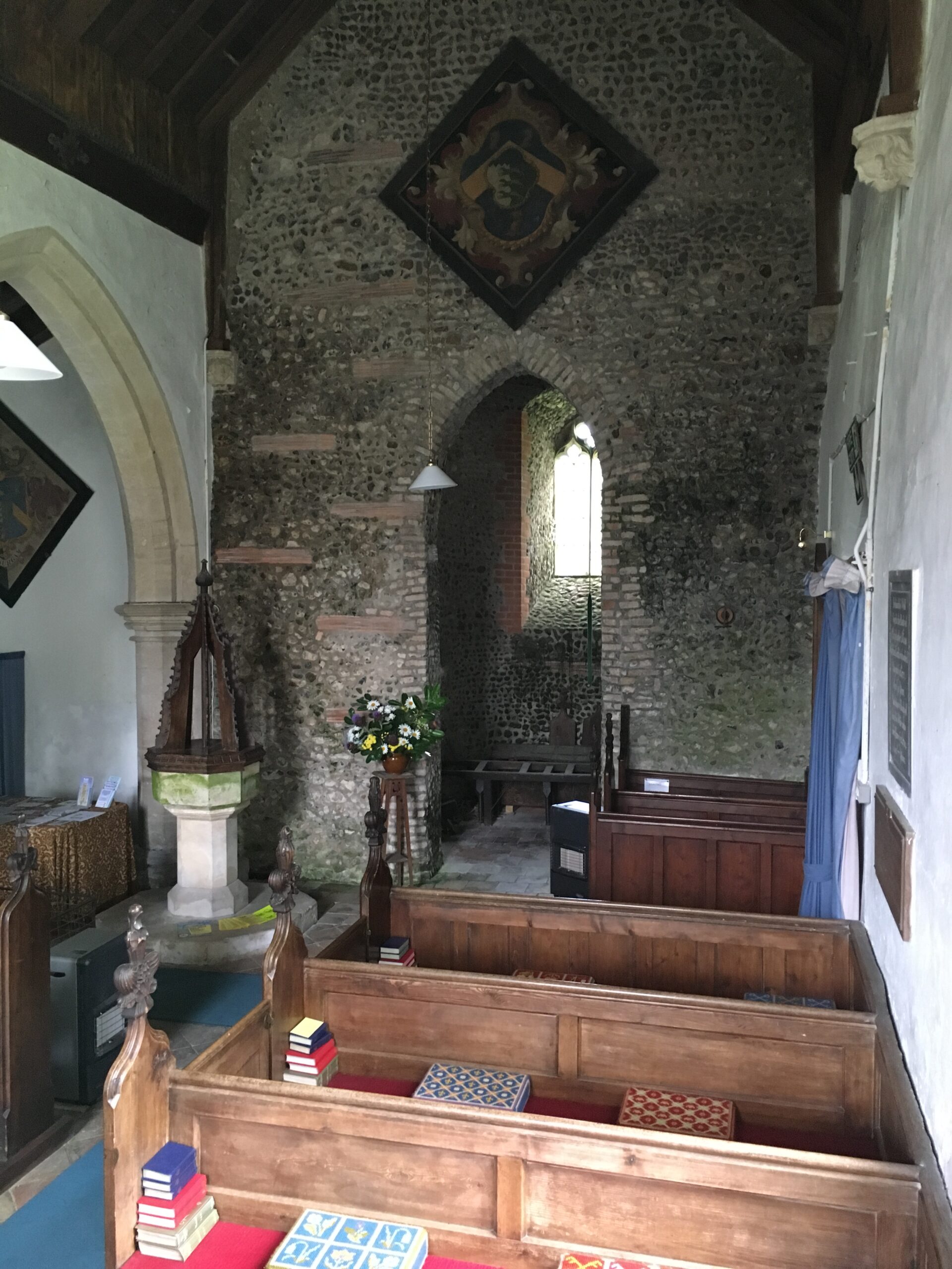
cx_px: 476
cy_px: 634
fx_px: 1063
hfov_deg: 48.2
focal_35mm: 29
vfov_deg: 61.7
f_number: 2.2
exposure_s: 1/17
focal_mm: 4.15
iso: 200
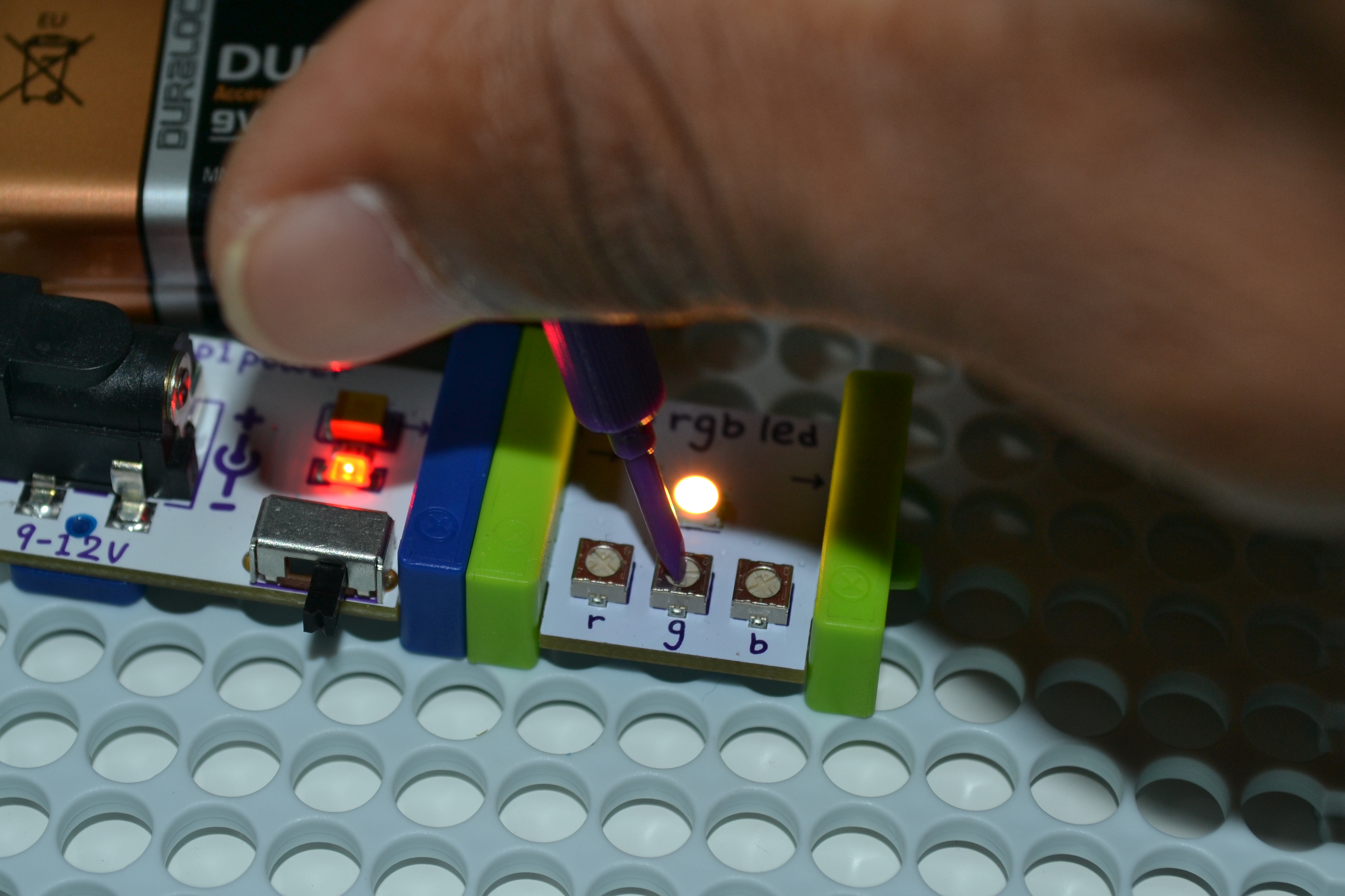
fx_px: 2914
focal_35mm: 78
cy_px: 350
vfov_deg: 17.5
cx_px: 611
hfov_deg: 26.0
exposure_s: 1/60
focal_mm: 42
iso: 140
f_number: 5.3
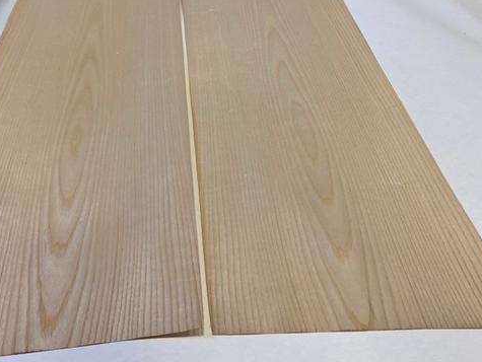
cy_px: 127
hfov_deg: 52.3
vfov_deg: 40.3
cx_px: 198
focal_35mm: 35
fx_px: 488
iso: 80
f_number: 1.8
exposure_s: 1/60
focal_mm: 4.25
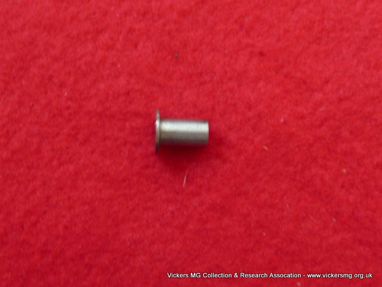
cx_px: 191
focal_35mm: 48
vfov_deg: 30.3
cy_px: 144
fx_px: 530
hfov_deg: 39.7
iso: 400
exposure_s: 1/8
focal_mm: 8
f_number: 4.2
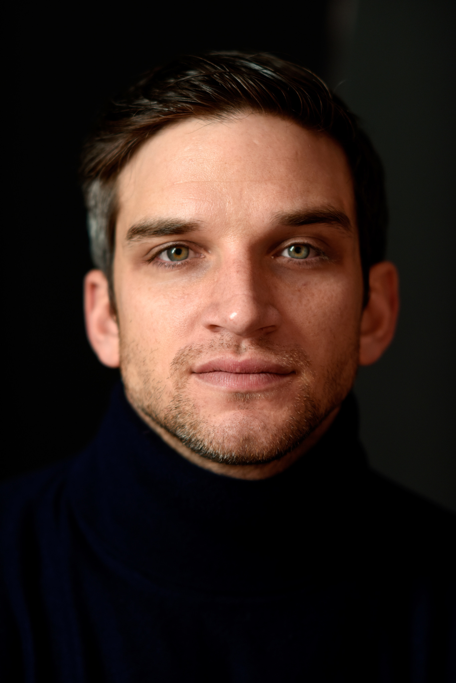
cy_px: 342
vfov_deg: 15.2
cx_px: 228
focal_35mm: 135
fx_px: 2564
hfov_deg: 10.2
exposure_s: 1/250
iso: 640
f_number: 2.8
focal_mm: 135
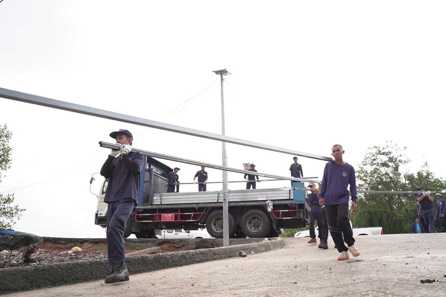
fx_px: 347
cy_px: 148
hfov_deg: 65.5
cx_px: 223
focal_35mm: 28
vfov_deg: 46.4
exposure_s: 1/250
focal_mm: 28
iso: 100
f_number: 4.5
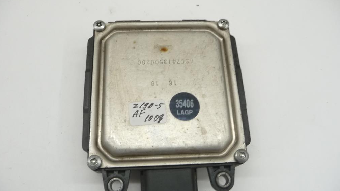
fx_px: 279
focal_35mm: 31
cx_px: 170
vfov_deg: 37.8
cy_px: 103
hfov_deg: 62.6
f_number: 3.3
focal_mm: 4.7
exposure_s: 1/30
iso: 160
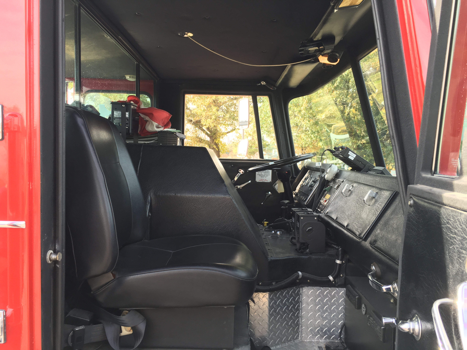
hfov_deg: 61.7
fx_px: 391
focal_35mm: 29
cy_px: 175
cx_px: 234
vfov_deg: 48.2
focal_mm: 4.15
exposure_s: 1/120
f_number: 2.2
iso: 32
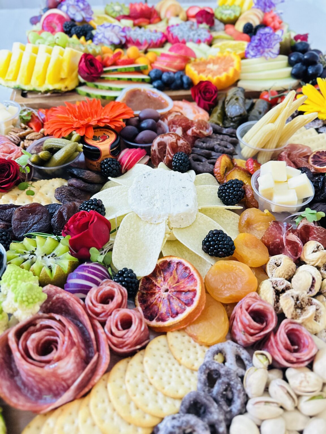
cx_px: 163
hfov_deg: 56.8
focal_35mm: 24
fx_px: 301
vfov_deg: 71.6
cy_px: 217
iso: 1000
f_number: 1.78
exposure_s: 1/40
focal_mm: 6.86
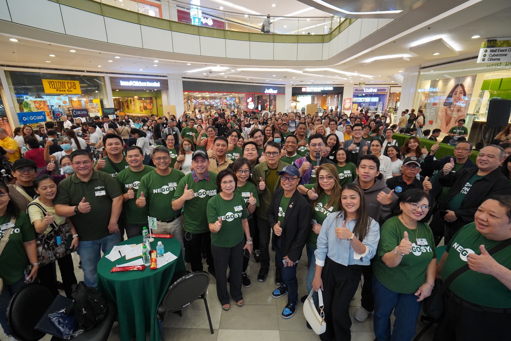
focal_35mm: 16
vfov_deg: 73.7
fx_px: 227
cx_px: 252
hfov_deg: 96.7
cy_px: 170
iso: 1250
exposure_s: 1/80
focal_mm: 10
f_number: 4
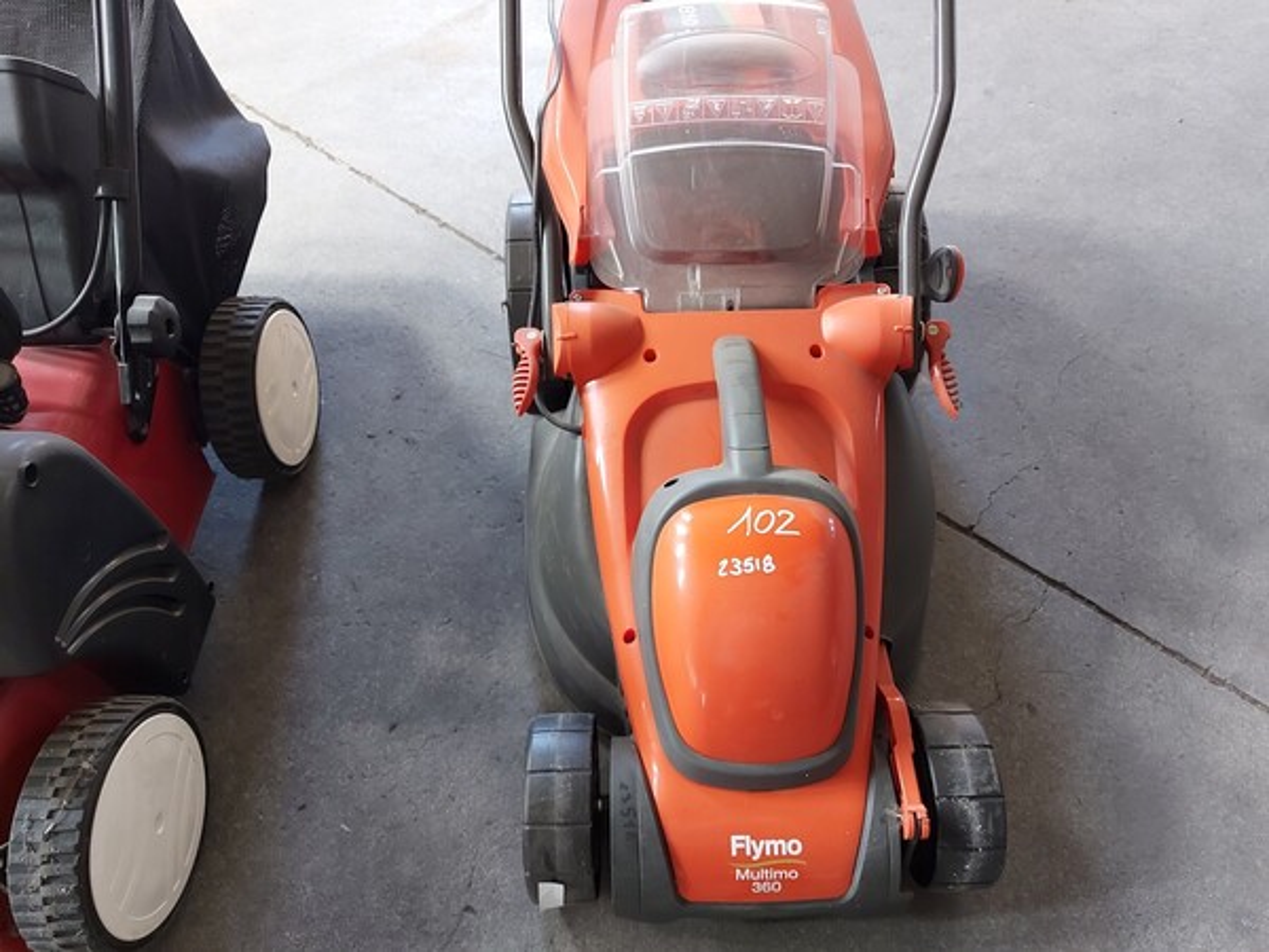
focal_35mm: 24
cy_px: 476
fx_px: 880
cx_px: 634
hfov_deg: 71.6
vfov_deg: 56.8
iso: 200
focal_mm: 5.23
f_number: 1.8
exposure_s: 1/40
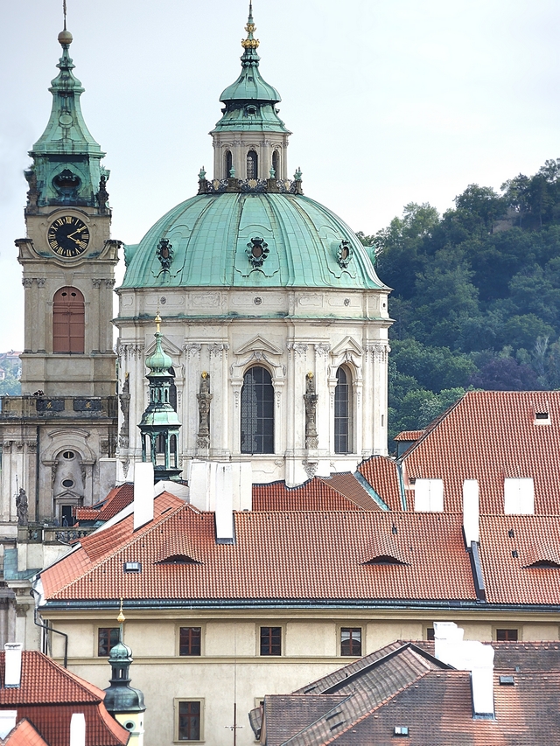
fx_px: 4313
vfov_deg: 9.9
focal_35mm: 200
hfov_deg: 7.4
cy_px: 373
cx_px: 280
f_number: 4
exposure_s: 1/320
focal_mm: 42.8
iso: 80
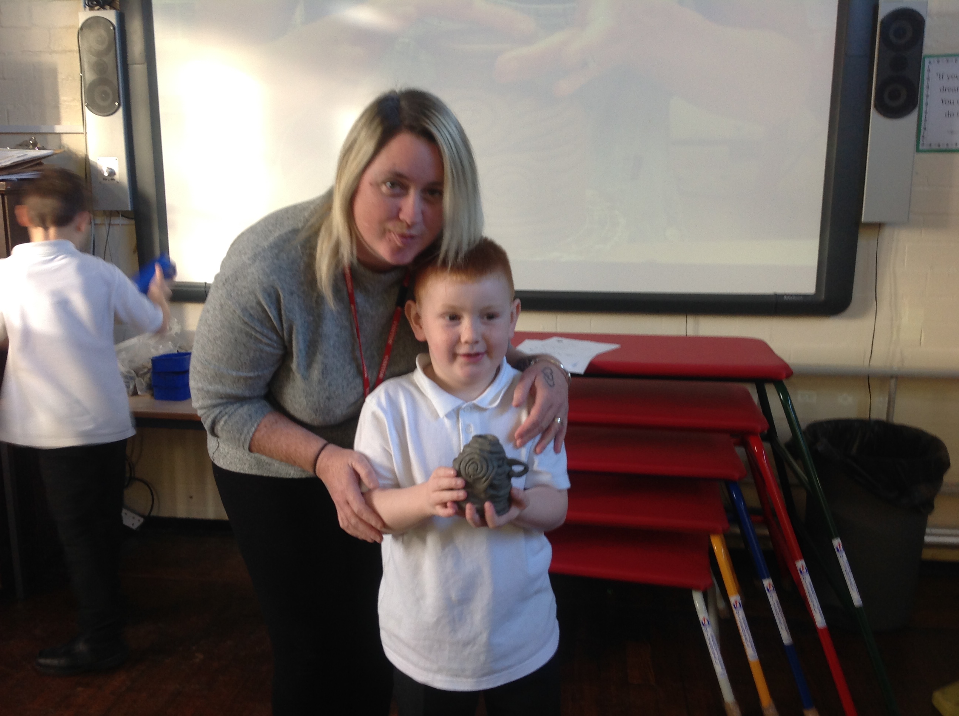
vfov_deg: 40.6
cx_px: 480
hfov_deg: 52.7
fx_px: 968
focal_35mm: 35
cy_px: 358
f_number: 2.4
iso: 80
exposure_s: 1/15
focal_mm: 4.28
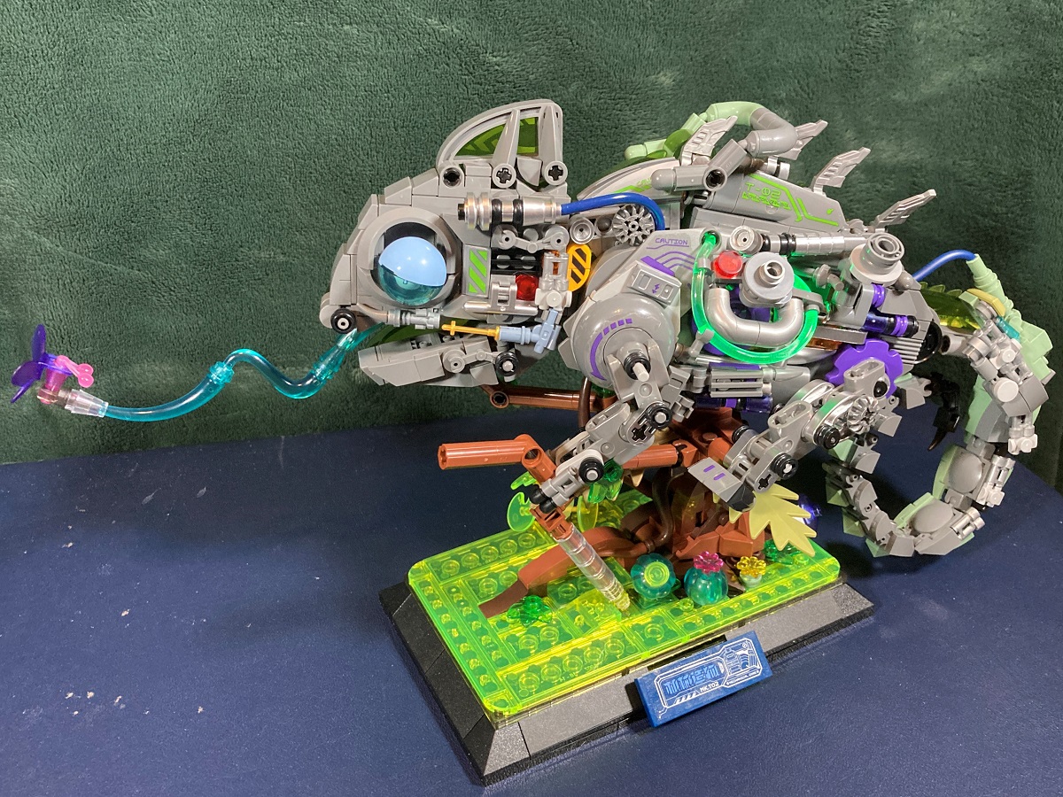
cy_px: 398
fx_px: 860
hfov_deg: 63.4
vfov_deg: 49.7
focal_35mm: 28
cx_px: 532
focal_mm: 3.99
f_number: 1.8
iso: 320
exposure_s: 1/59
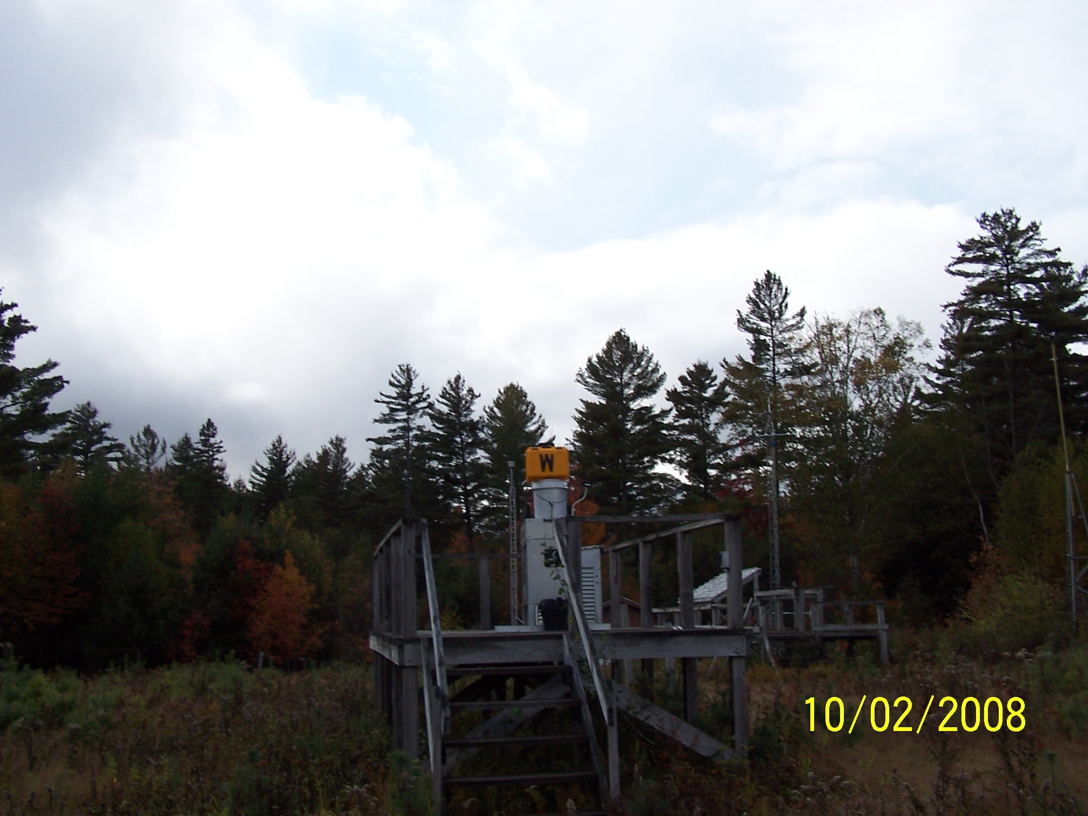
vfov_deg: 37.7
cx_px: 544
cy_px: 408
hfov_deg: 49.0
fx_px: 1194
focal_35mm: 38
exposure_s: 1/750
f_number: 4
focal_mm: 6.3
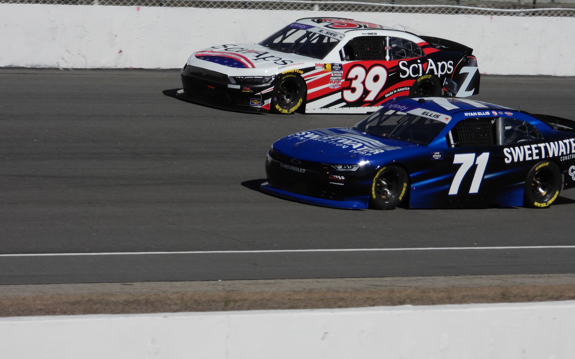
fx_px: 4999
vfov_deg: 4.1
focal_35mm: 319
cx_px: 288
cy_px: 154
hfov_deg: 6.6
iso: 125
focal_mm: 53.9
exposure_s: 1/2000
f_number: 5
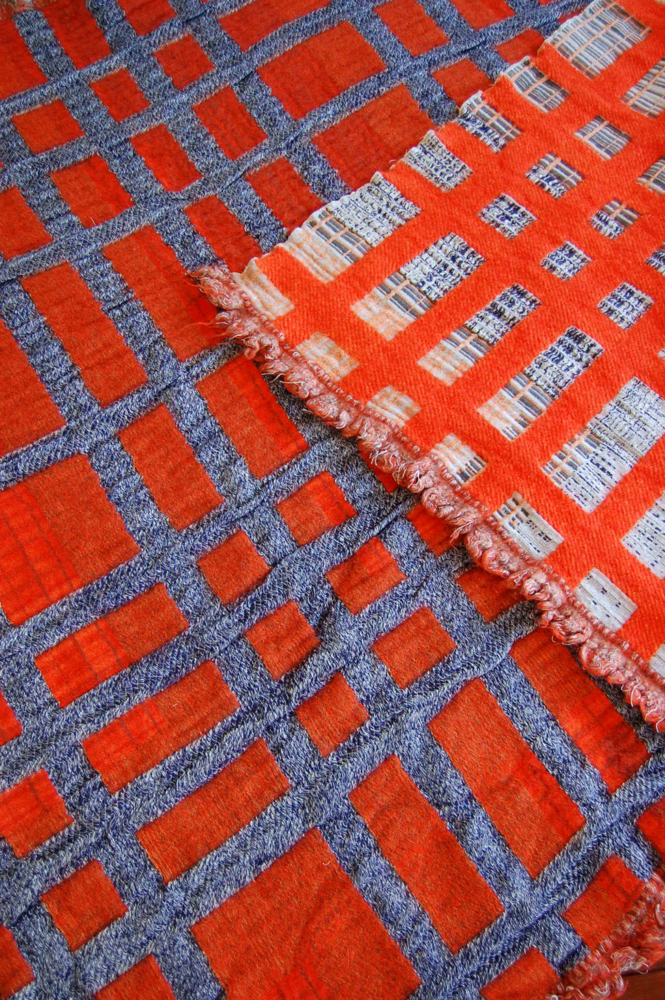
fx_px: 916
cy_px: 500
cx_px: 332
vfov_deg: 57.3
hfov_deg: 39.9
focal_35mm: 33
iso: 560
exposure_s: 1/30
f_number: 3.8
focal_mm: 22
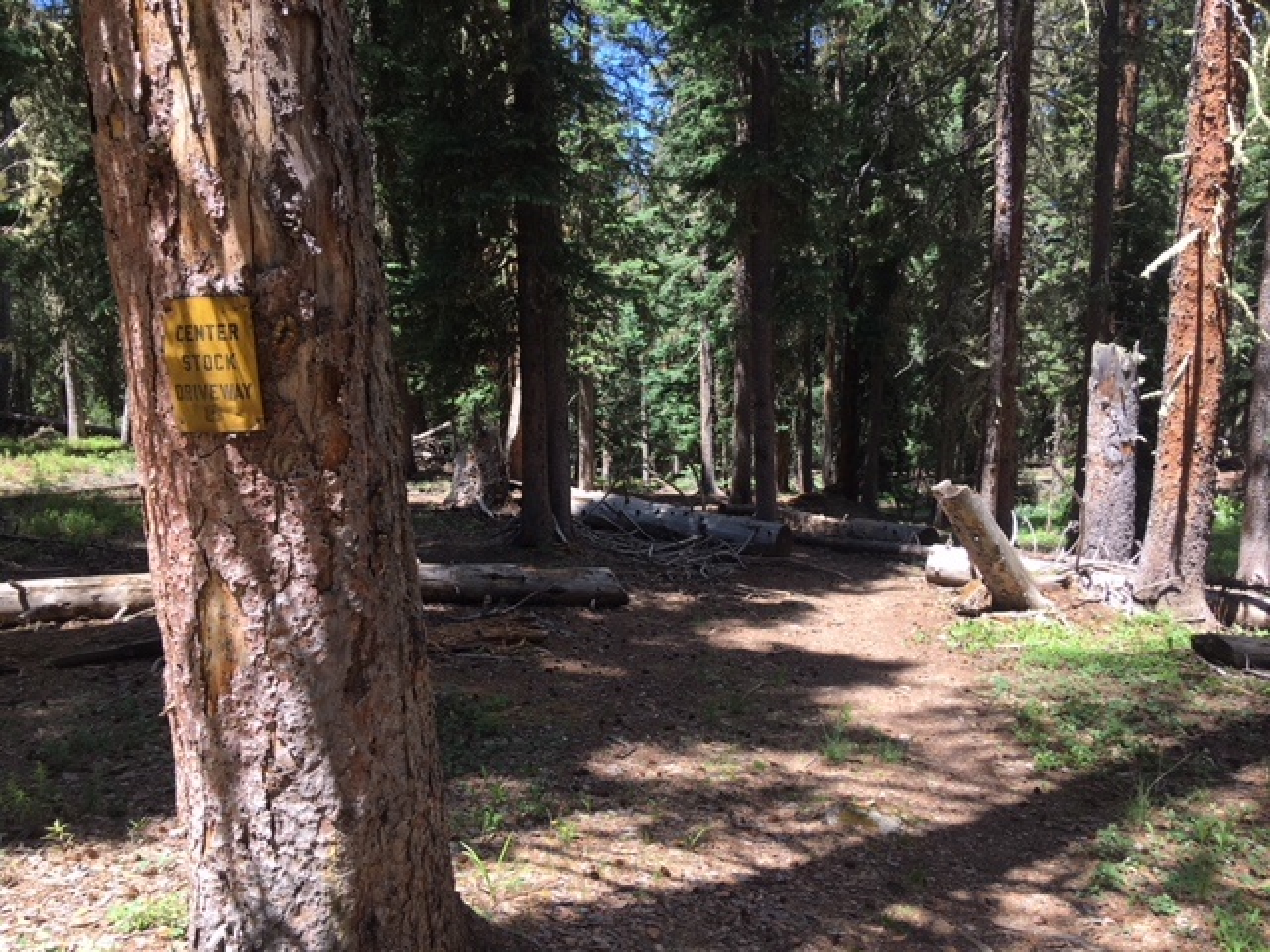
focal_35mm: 29
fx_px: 1064
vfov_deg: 48.2
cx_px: 635
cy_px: 476
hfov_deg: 61.7
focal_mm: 4.15
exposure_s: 1/314
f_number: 2.2
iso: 25
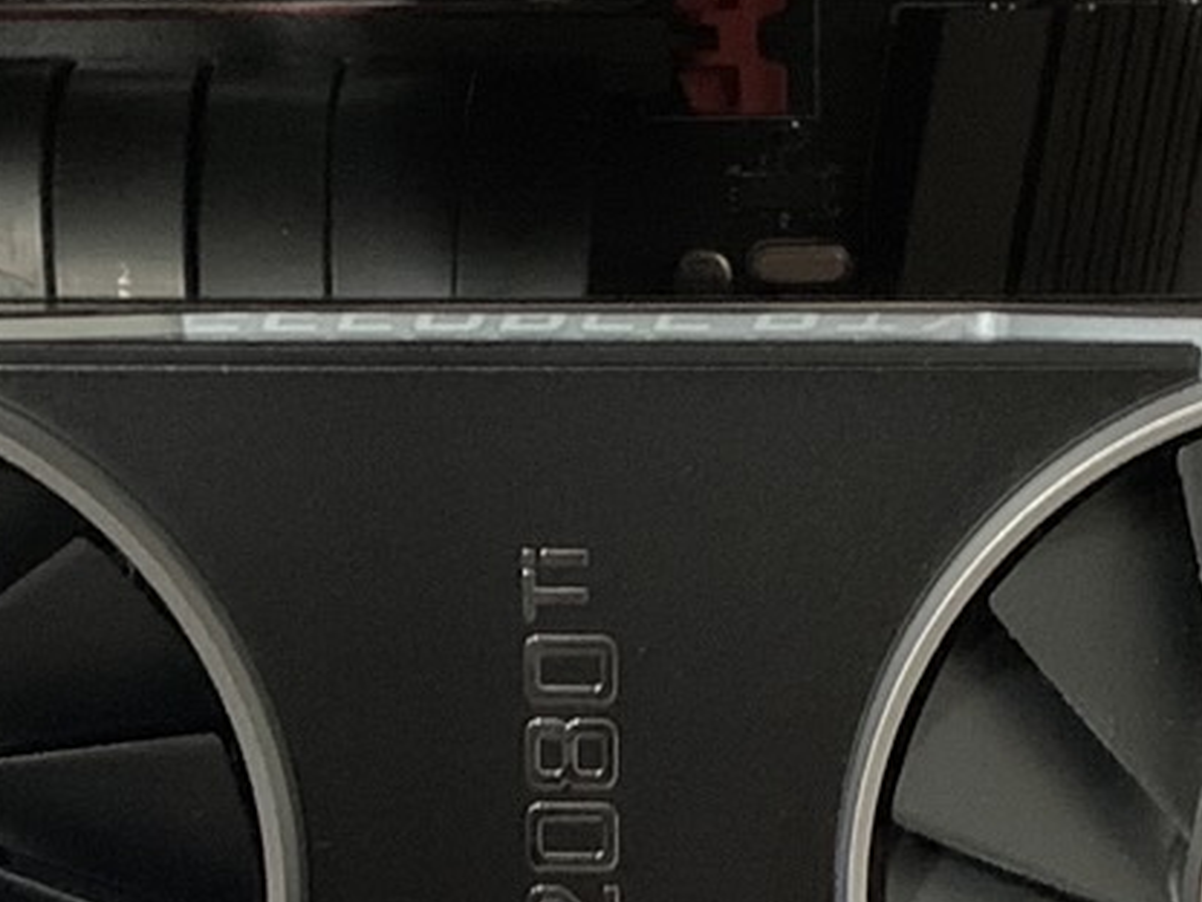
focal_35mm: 128
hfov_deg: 15.4
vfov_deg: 11.5
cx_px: 719
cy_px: 856
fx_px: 4445
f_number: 1.8
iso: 800
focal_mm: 4.25
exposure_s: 1/23
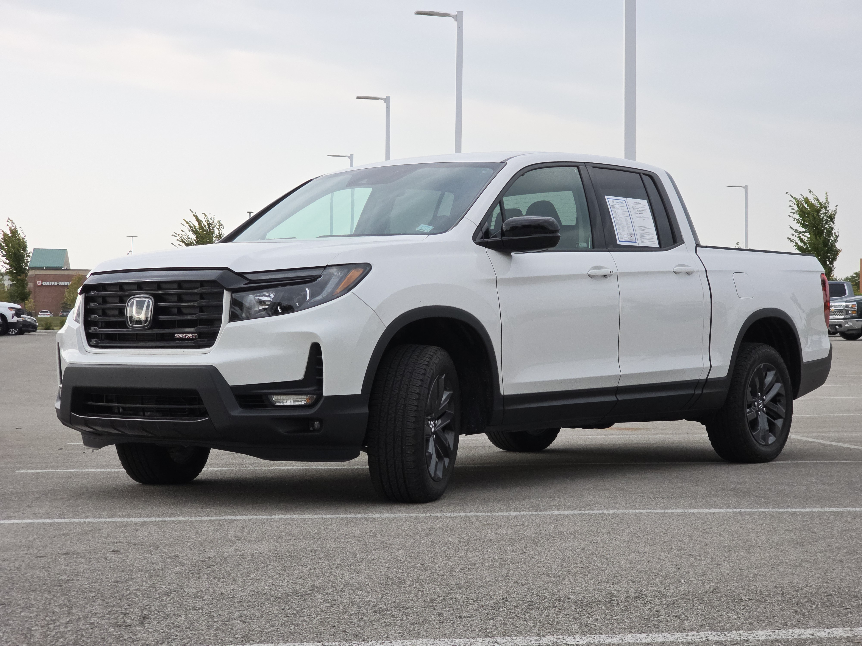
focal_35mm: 69
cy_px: 323
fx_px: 1718
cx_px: 431
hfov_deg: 28.2
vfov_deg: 21.3
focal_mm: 7.9
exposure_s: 1/895
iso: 50
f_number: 2.4
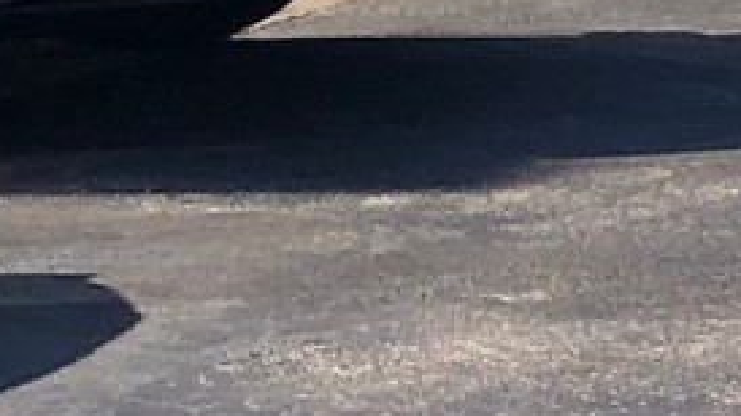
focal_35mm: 223
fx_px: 4381
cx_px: 2499
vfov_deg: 5.4
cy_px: 357
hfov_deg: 7.8
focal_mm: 3.99
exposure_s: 1/1312
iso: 20
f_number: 1.8
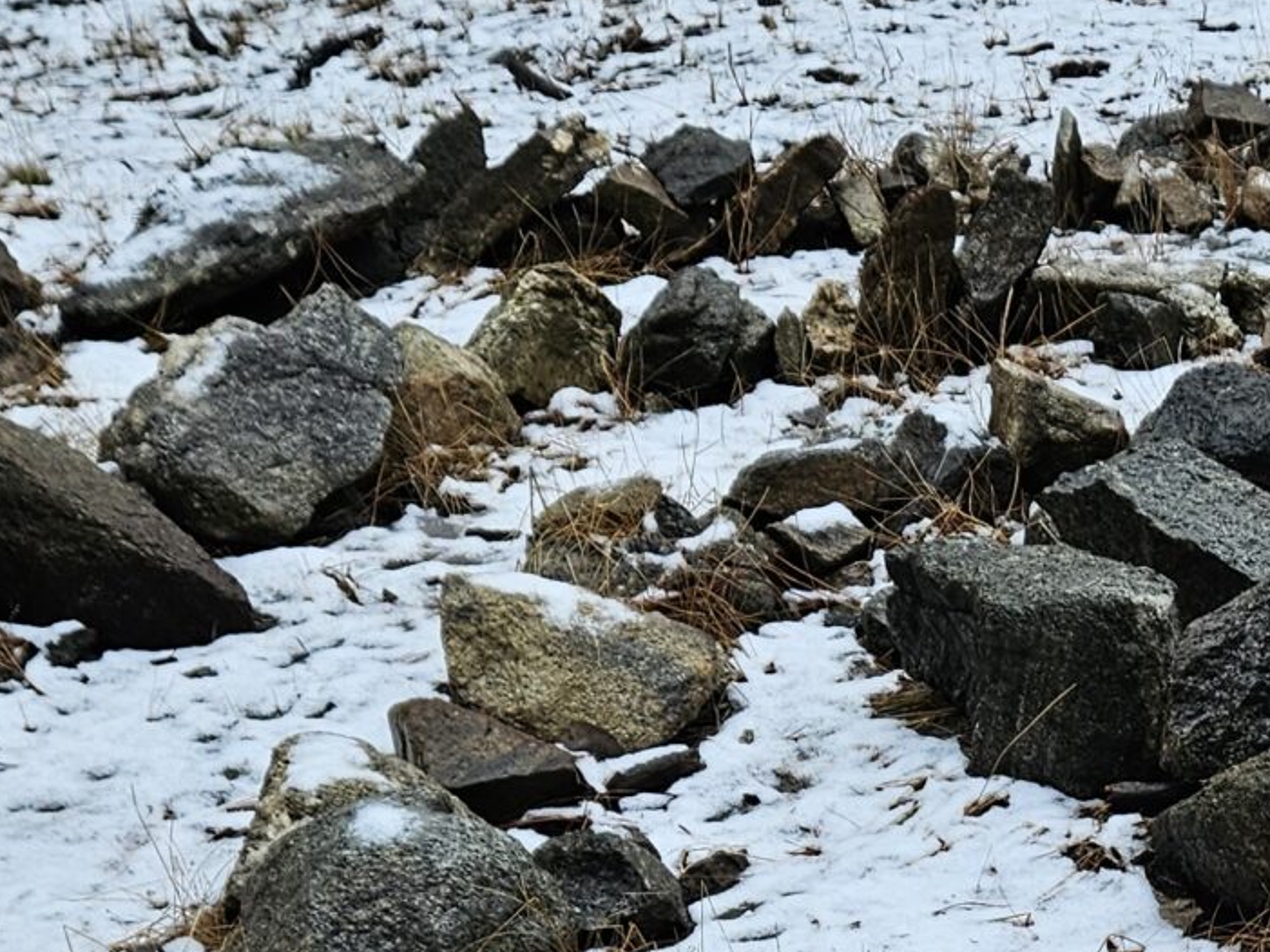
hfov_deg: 22.2
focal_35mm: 84
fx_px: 3082
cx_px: 1326
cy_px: 1254
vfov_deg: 16.6
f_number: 1.8
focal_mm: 5.4
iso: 50
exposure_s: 1/1099
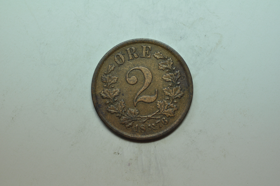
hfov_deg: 22.6
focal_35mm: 90
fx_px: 699
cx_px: 140
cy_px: 93
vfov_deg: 15.2
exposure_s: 1/250
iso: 500
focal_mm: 60
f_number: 4
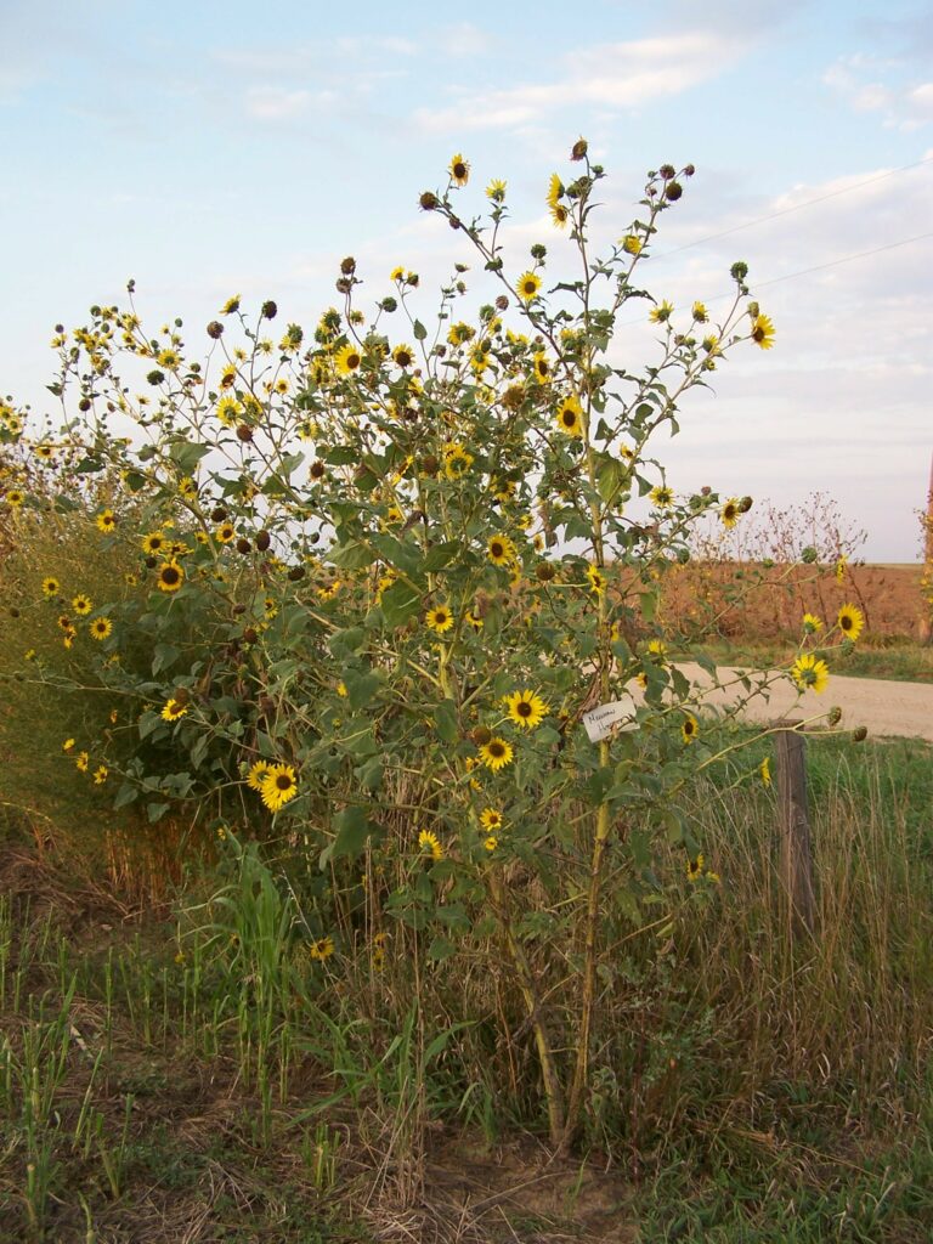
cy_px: 622
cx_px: 466
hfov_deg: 37.7
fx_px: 1366
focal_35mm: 38
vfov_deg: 49.0
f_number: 2.8
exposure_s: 1/125
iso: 80
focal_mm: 6.3
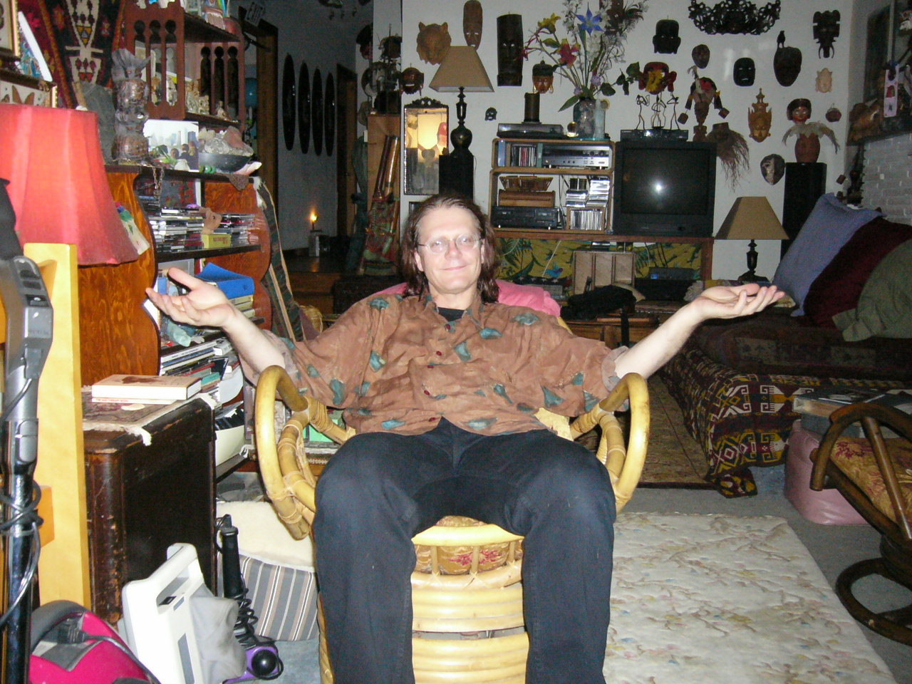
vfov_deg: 40.7
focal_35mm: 35
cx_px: 456
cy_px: 342
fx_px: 922
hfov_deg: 52.6
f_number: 2.8
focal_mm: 5.8
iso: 400
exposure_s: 1/60
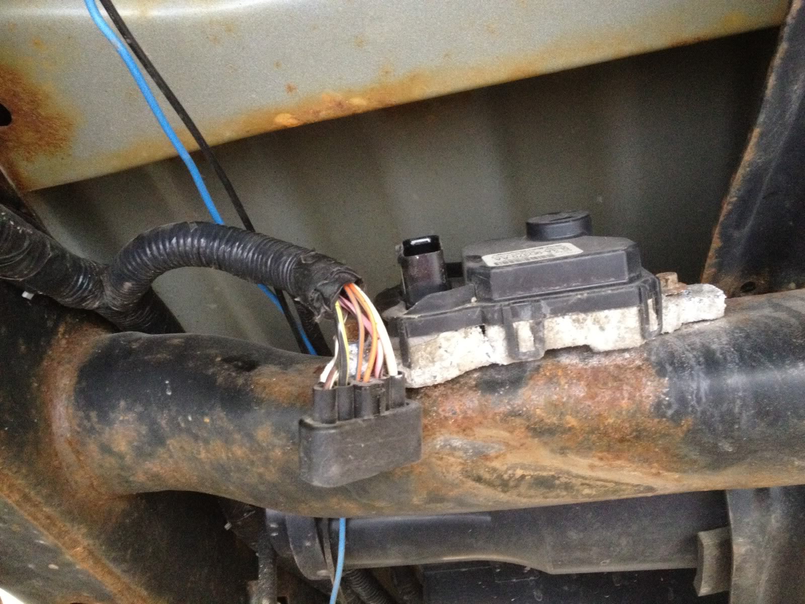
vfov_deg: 40.7
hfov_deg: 52.6
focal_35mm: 35
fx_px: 814
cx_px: 402
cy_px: 302
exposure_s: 1/15
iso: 500
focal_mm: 4.3
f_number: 2.4
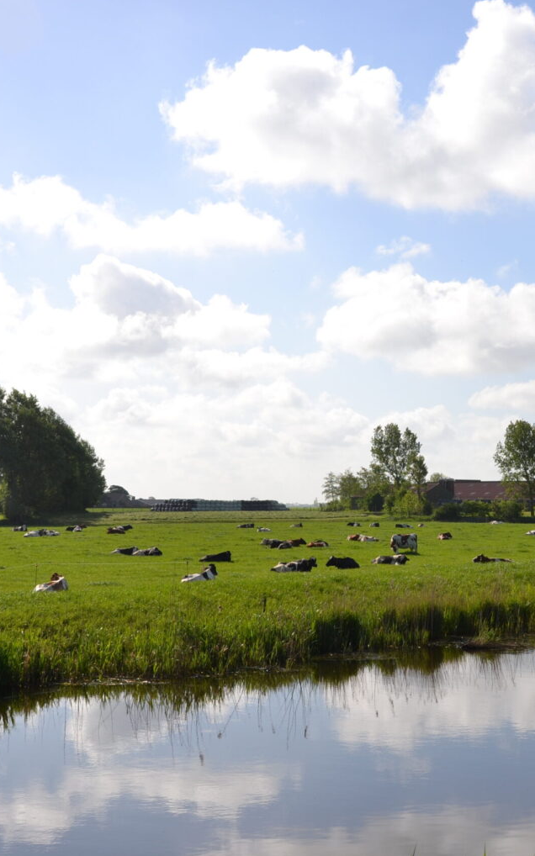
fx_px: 1400
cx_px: 394
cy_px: 430
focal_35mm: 60
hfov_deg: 21.5
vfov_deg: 34.0
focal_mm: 26
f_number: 9
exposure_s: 1/320
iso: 100
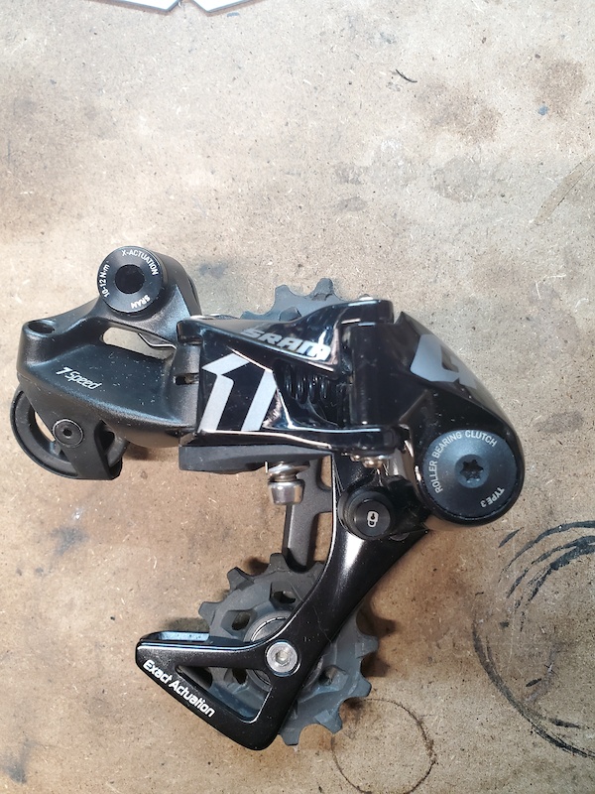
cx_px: 298
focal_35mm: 26
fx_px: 596
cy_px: 397
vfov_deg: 67.3
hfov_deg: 53.1
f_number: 2.4
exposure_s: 1/40
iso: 320
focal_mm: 4.3
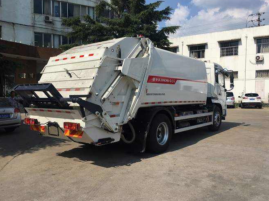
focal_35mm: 31
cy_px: 101
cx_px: 137
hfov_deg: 58.4
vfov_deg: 45.4
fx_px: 241
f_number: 2.2
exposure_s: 1/2959
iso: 25
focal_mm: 4.15
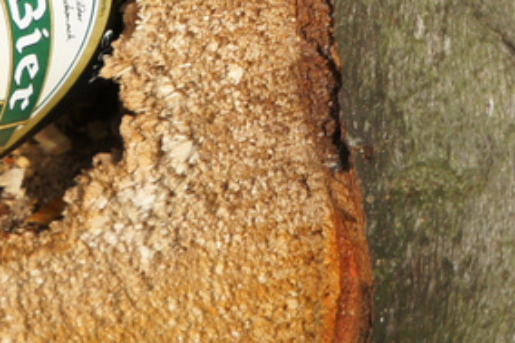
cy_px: -201
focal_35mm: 601
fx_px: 8592
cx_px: 182
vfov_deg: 2.3
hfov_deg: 3.4
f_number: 8
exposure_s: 1/160
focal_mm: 70
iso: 200
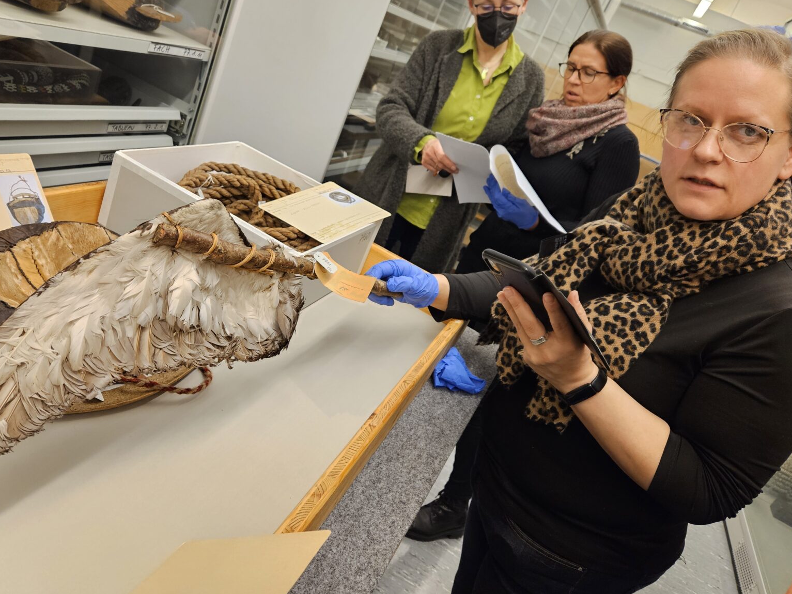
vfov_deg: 51.2
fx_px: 618
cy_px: 252
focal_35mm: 27
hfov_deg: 65.2
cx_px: 358
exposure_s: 1/100
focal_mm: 5.4
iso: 400
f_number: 1.8
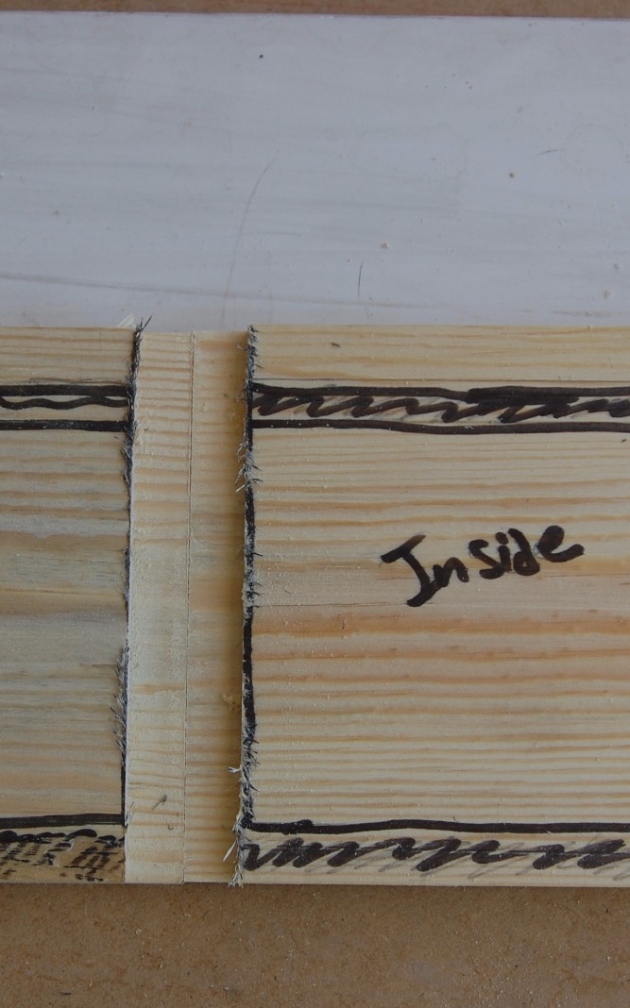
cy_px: 507
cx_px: 224
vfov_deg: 26.2
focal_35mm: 79
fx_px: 2171
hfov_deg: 16.5
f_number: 7.1
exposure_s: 1/200
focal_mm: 34
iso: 200
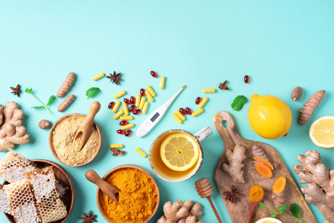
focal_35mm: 50
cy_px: 112
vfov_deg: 27.0
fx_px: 464
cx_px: 167
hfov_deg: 39.6
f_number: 9
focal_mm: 50
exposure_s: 1/60
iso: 50
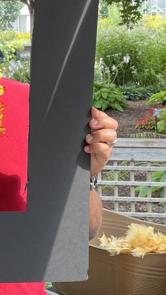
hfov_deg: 13.6
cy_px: 46
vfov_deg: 25.6
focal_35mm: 81
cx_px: -119
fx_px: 634
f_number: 1.6
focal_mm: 4.2
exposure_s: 1/202
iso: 32
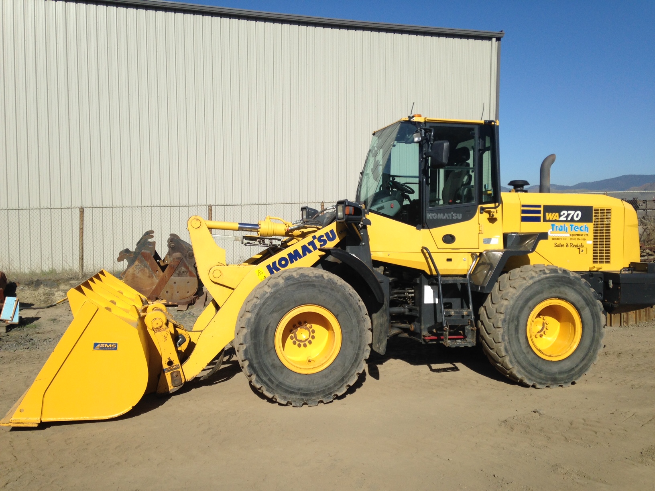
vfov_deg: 42.9
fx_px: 624
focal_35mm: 33
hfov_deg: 55.4
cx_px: 328
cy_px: 246
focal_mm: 4.12
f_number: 2.4
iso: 50
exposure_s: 1/2262
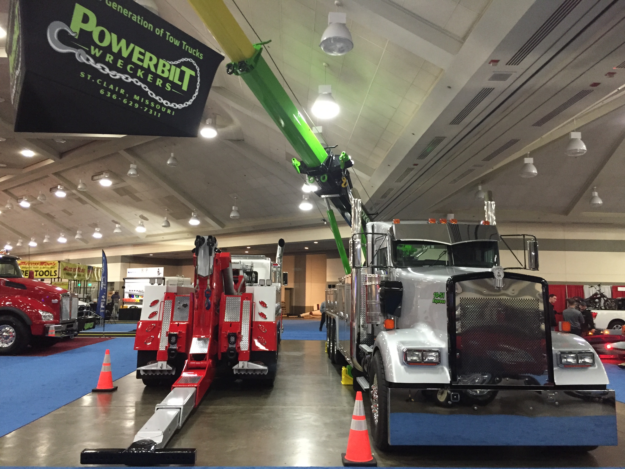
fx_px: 524
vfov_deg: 48.2
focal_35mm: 29
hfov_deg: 61.7
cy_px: 234
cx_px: 312
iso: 250
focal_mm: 4.15
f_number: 2.2
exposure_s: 1/15
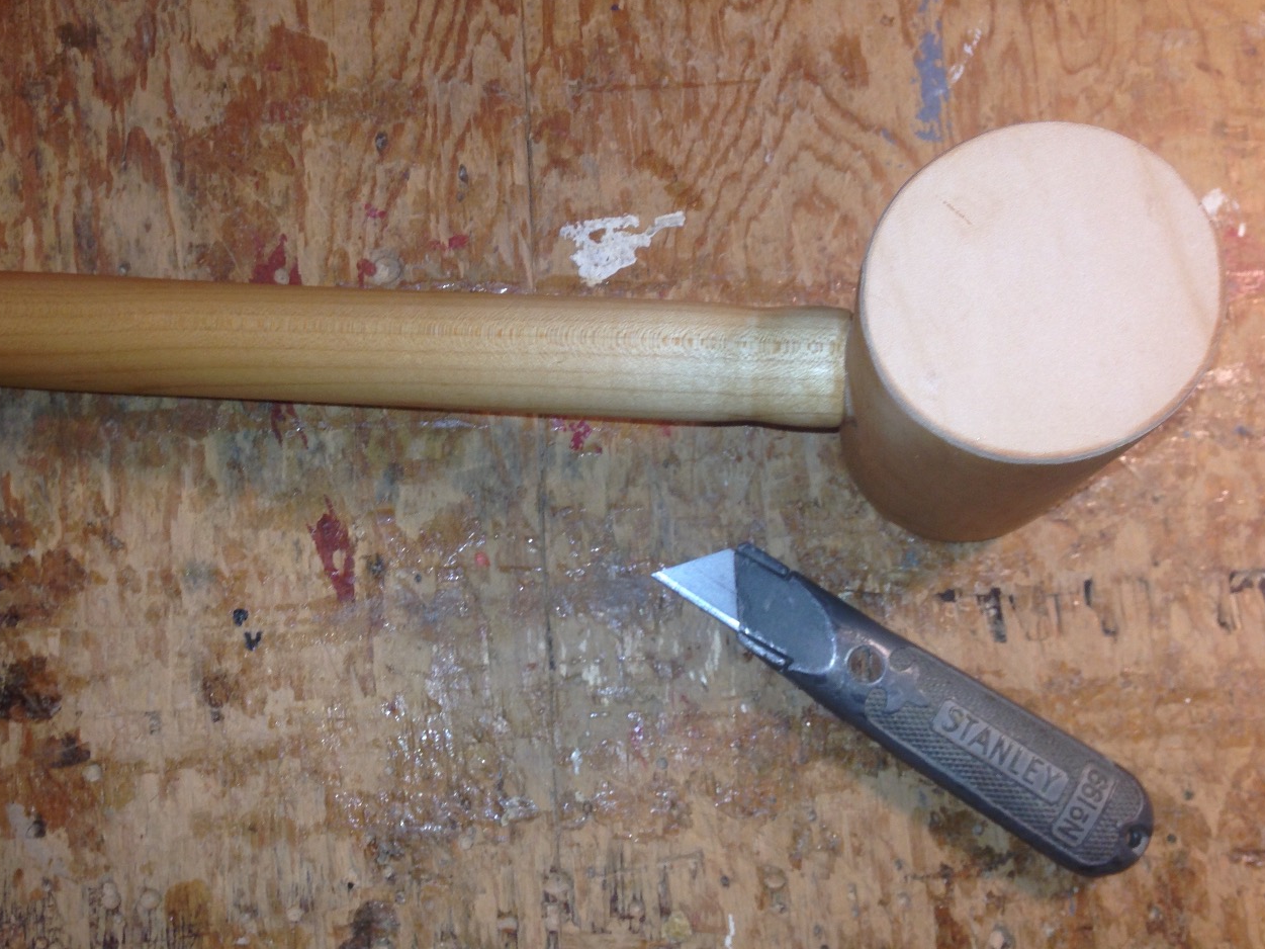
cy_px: 508
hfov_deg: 48.9
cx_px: 550
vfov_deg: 37.7
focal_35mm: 38
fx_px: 1389
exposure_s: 1/46
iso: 50
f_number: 2.4
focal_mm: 4.12
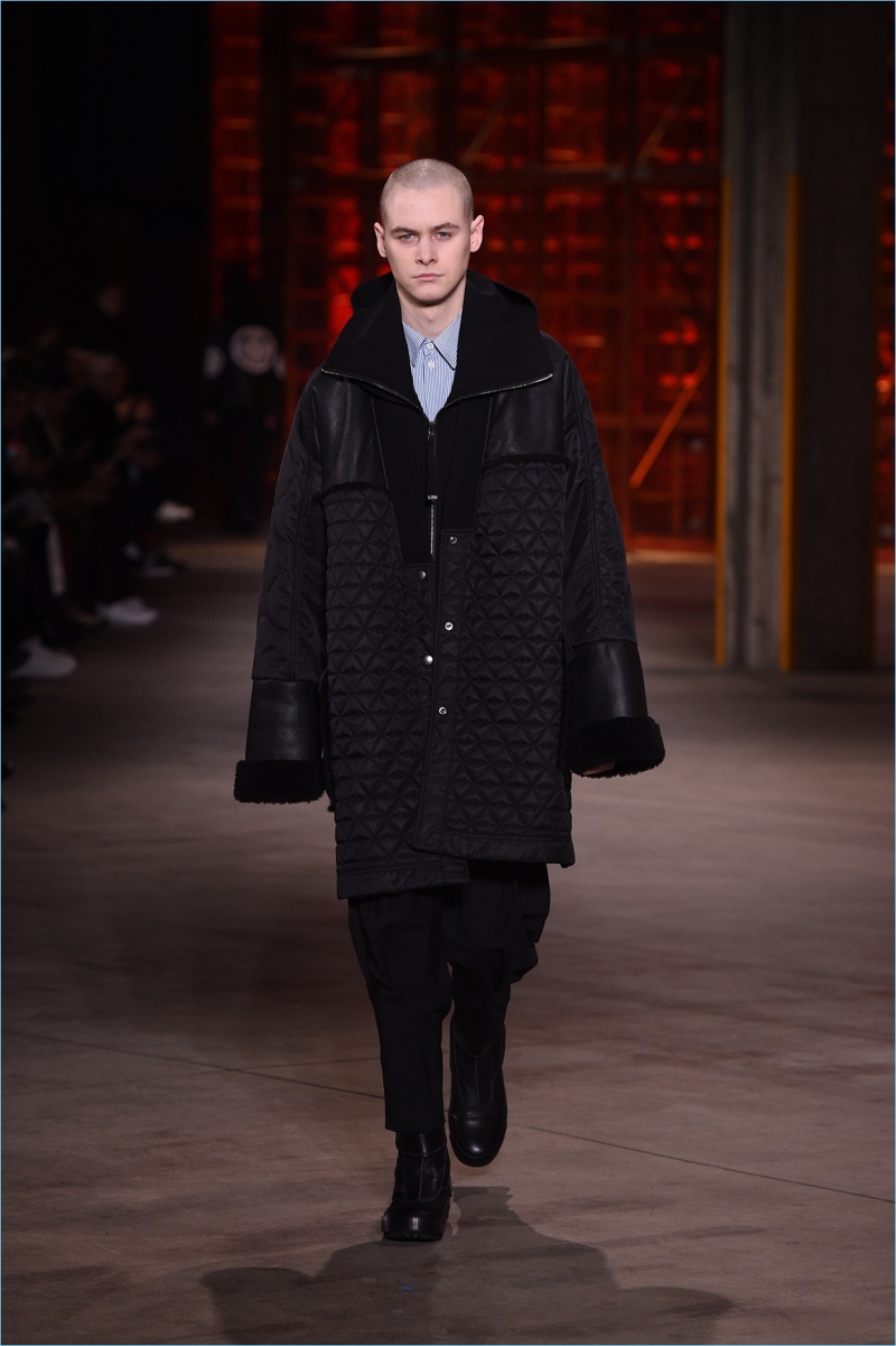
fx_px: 5790
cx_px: 448
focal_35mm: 155
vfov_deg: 13.3
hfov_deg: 8.8
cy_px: 673
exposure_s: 1/500
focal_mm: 155
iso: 2500
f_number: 4.5
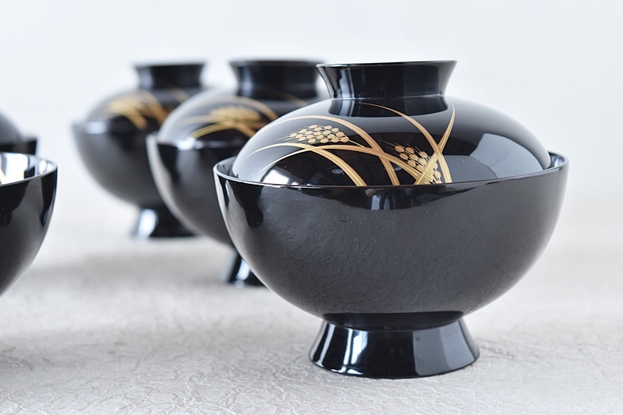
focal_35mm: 78
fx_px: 1349
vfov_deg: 17.5
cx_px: 312
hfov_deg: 26.0
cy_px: 208
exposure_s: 1/8
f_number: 5.6
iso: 400
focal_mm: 52
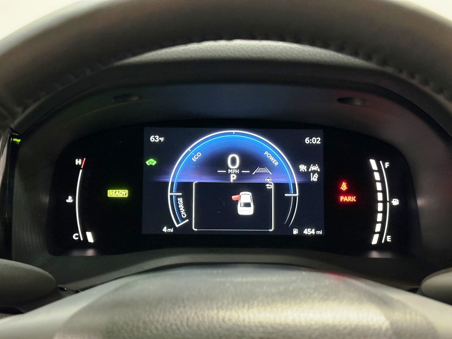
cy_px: 170
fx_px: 627
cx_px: 226
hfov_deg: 39.7
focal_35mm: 48
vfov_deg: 30.3
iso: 640
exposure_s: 1/24
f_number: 1.78
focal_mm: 6.86
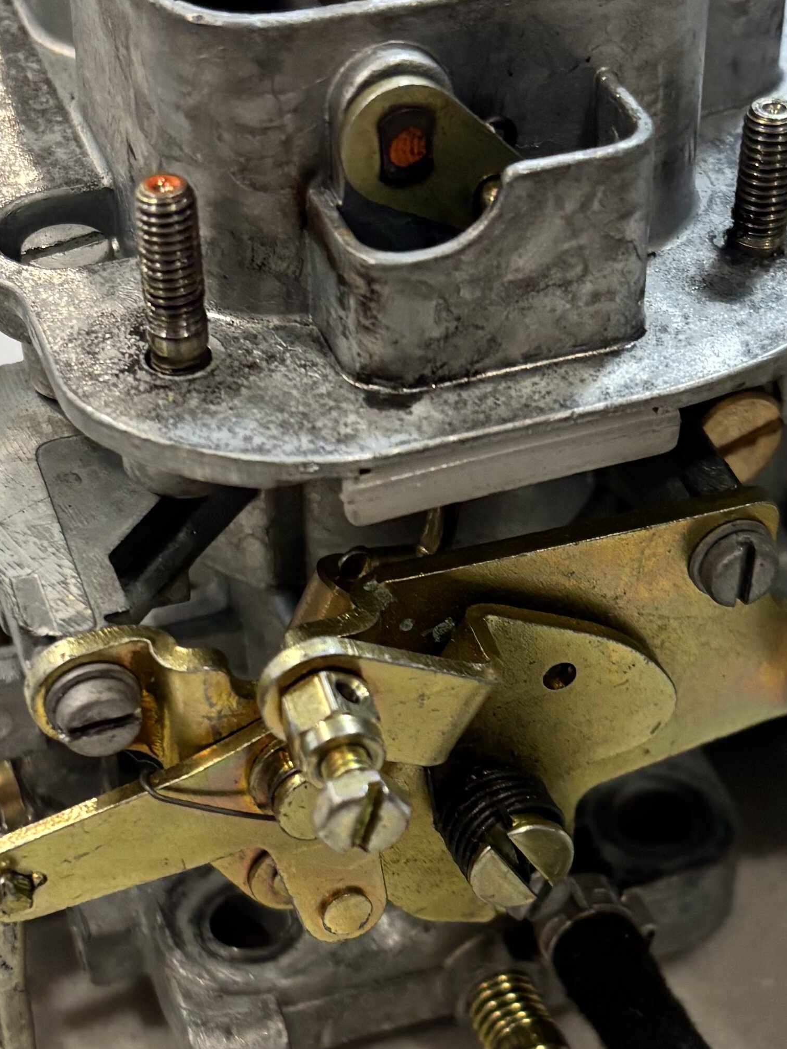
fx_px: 2243
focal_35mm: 74
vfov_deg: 26.1
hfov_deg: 19.9
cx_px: 483
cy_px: 764
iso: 125
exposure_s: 1/120
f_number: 1.6
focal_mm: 5.96
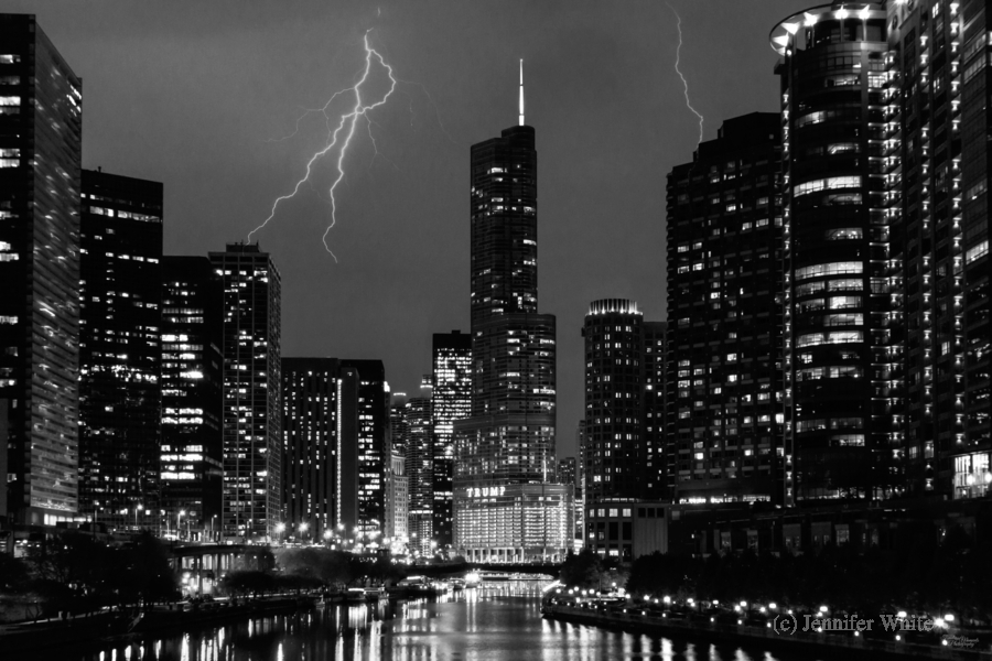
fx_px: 1157
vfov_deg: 31.9
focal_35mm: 42
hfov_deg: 46.4
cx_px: 496
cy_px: 330
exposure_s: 1/1.25
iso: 400
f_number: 9
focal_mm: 28
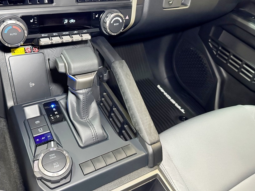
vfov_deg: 46.6
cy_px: 81
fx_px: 221
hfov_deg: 59.4
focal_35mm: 30
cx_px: 100
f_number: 1.78
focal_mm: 6.86
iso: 1000
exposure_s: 1/40
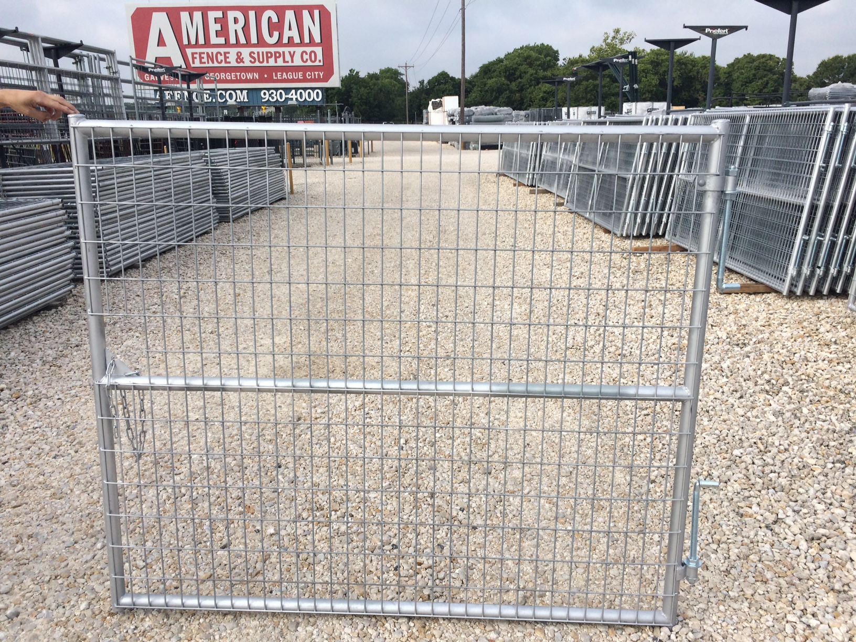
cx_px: 428
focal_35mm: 29
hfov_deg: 61.7
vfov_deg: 48.2
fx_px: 717
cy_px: 321
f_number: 2.2
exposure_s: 1/1466
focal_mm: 4.15
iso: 32
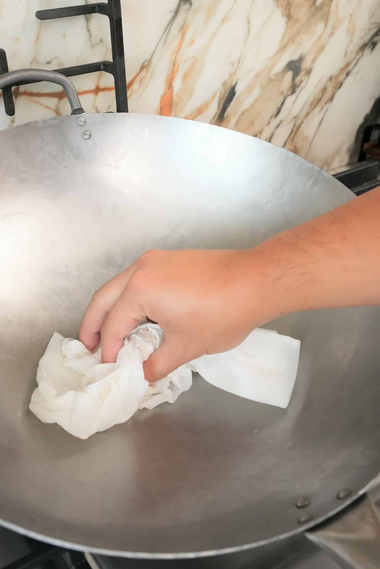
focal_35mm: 45
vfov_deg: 43.2
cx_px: 190
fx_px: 718
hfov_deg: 29.7
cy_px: 284
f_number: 8
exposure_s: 1/200
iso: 6400
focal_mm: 45.4
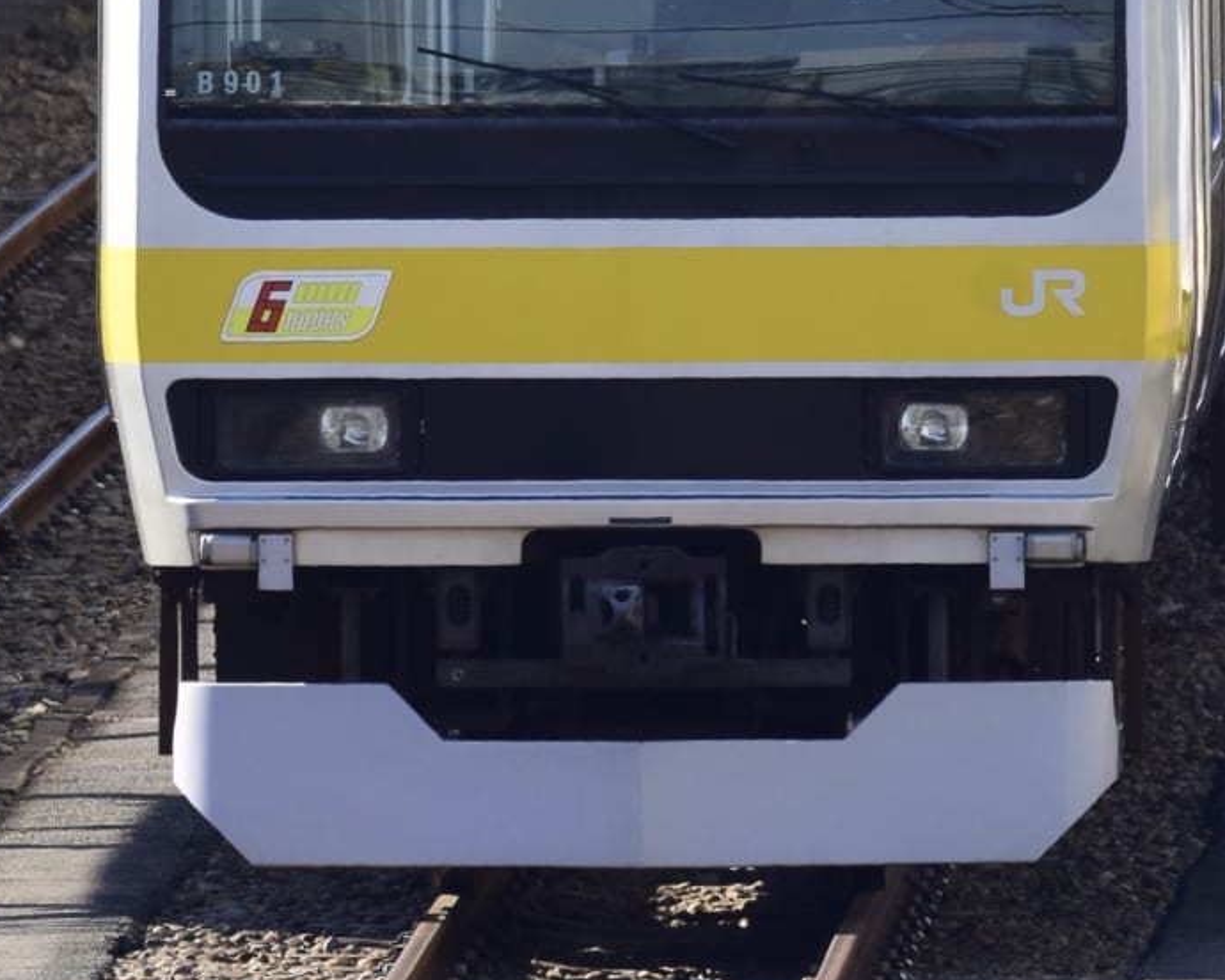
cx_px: 659
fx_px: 33210
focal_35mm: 916
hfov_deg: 2.1
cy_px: 119
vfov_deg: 1.7
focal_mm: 390
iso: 400
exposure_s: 1/500
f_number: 8
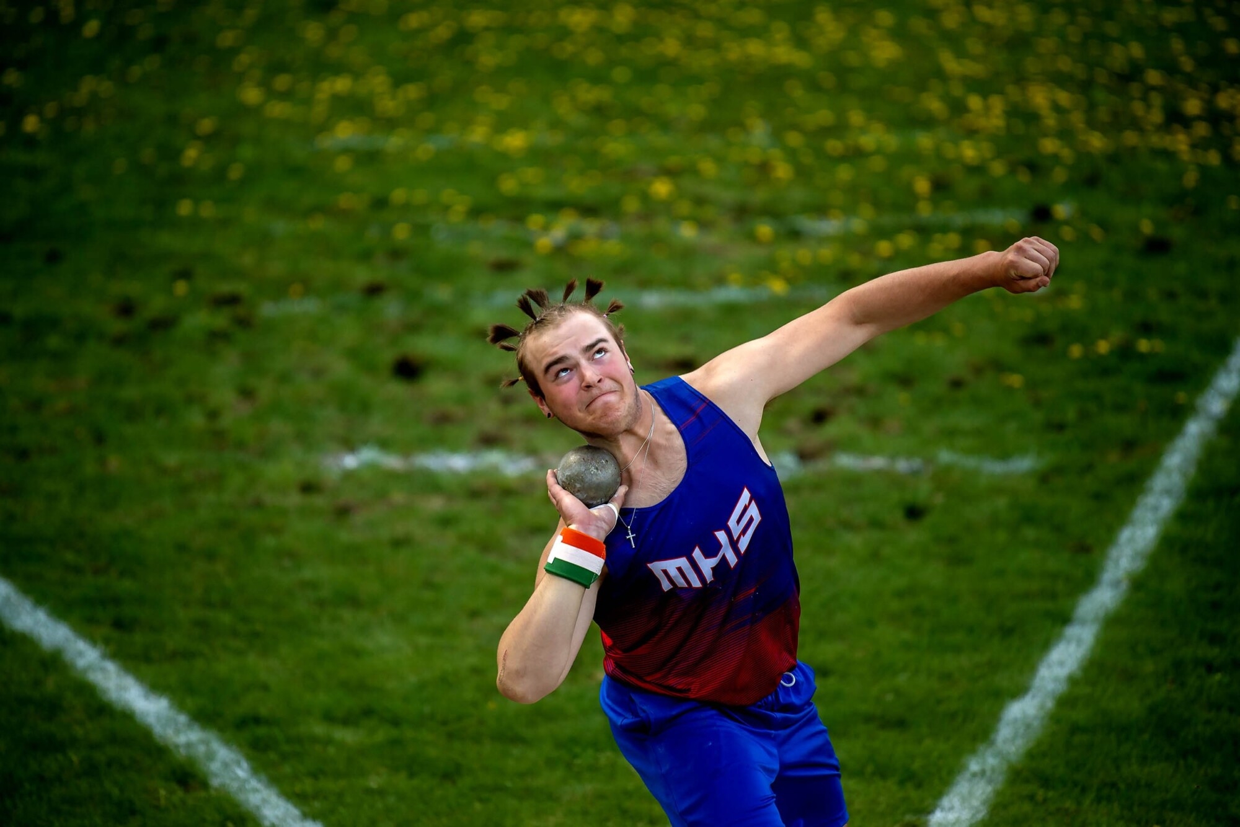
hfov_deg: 10.3
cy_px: 414
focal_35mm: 200
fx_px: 6889
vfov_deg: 6.9
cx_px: 620
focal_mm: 200
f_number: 2.8
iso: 400
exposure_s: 1/3200
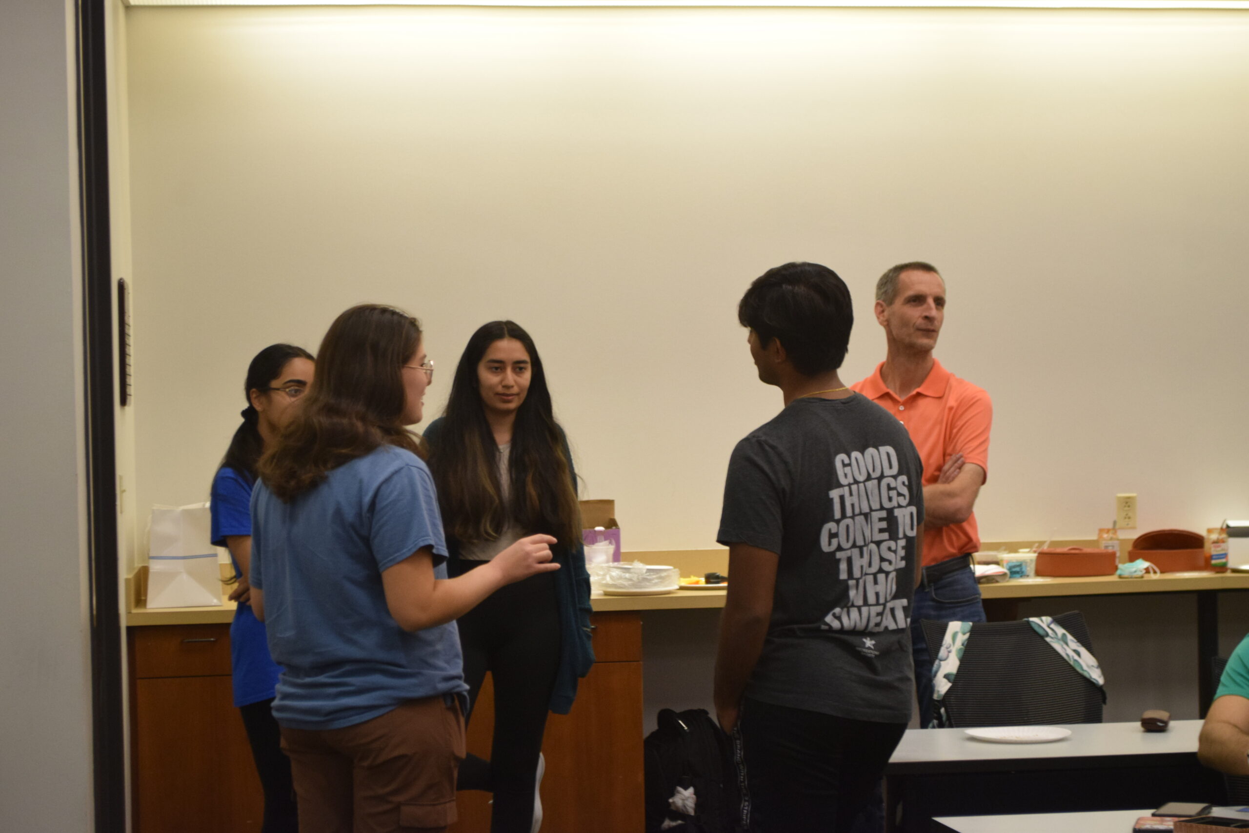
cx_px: 624
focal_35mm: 72
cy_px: 416
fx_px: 2498
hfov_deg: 28.1
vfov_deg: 18.9
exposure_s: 1/60
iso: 1400
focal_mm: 48
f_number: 5.6
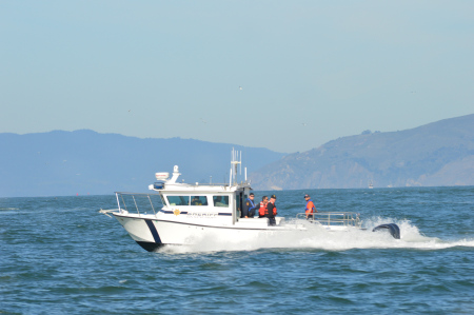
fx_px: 3946
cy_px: 158
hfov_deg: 6.9
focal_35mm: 300
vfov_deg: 4.6
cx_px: 237
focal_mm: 200
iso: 250
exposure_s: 1/500
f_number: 11
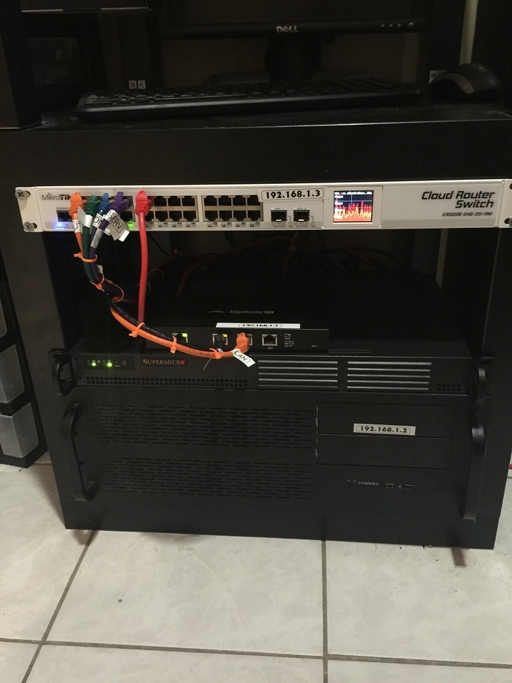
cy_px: 342
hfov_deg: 48.2
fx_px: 572
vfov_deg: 61.7
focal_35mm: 29
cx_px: 256
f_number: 2.2
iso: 100
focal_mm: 4.15
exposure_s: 1/4
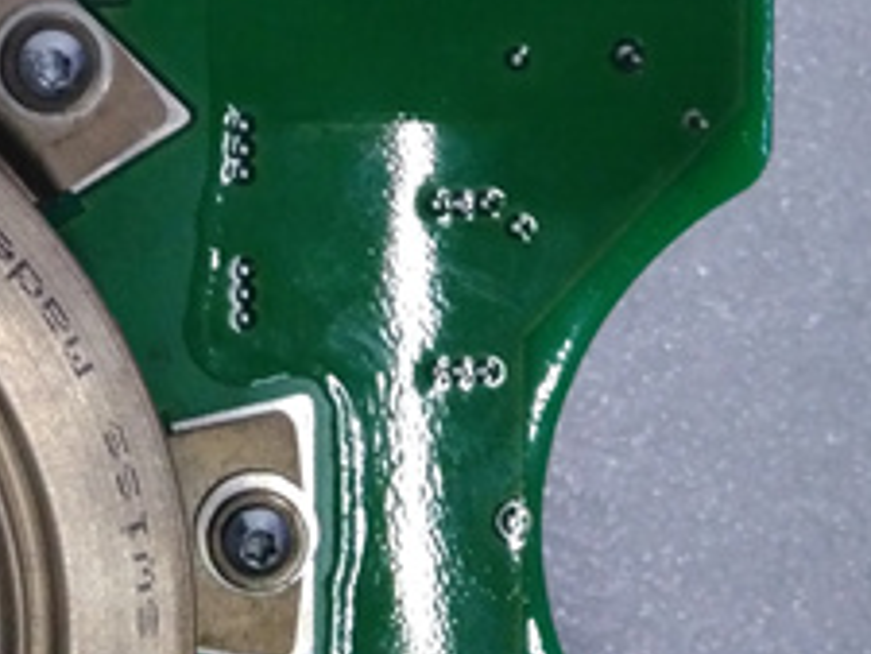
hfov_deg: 25.6
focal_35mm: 72
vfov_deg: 19.0
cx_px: -8
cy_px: -182
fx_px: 1813
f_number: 2
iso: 750
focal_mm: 3.79
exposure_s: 1/25
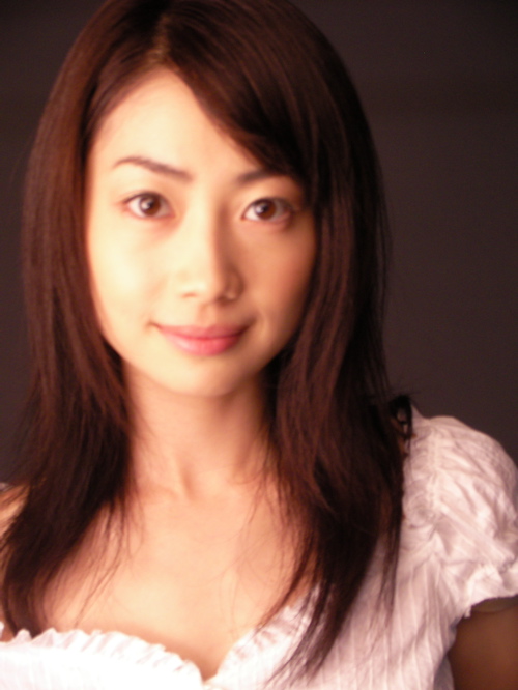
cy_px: 345
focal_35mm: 76
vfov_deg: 25.7
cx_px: 259
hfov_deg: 19.4
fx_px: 1515
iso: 100
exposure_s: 1/9.1
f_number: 3.7
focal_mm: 11.6
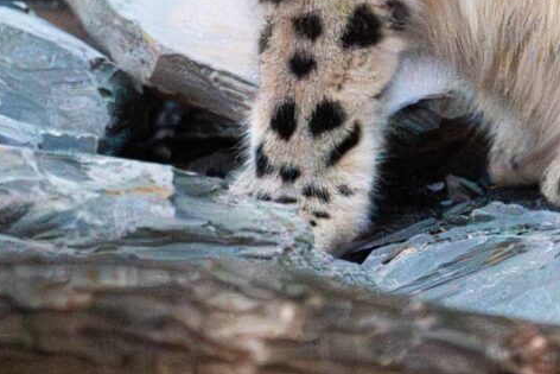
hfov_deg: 3.0
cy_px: -30
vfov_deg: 2.0
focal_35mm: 685
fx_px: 10658
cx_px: 390
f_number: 2.8
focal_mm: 158
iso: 20000
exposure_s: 1/200
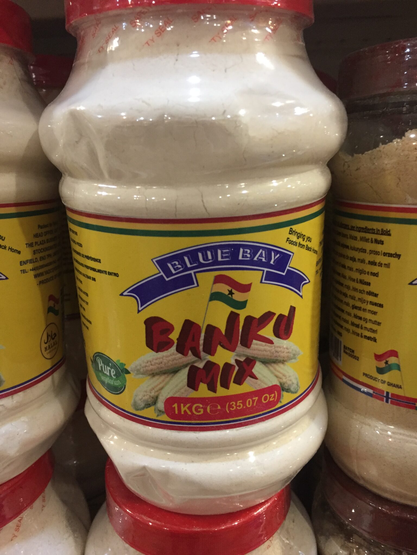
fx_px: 466
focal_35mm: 29
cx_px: 208
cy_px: 278
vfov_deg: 61.7
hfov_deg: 48.2
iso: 250
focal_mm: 4.15
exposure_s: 1/33
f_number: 2.2
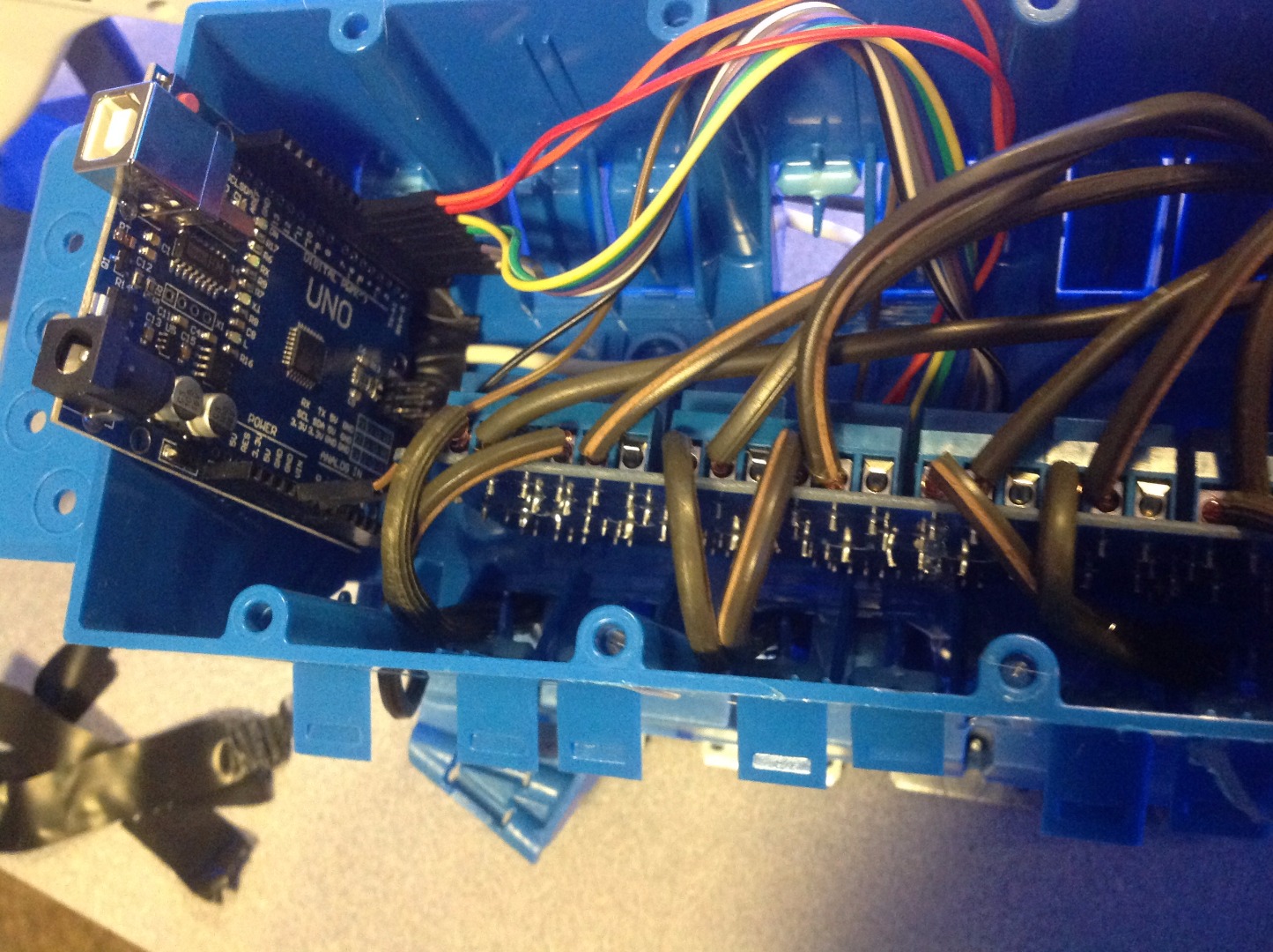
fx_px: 1286
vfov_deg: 40.6
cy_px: 476
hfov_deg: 52.7
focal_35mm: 35
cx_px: 636
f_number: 2.4
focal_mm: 4.28
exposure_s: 1/15
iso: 500
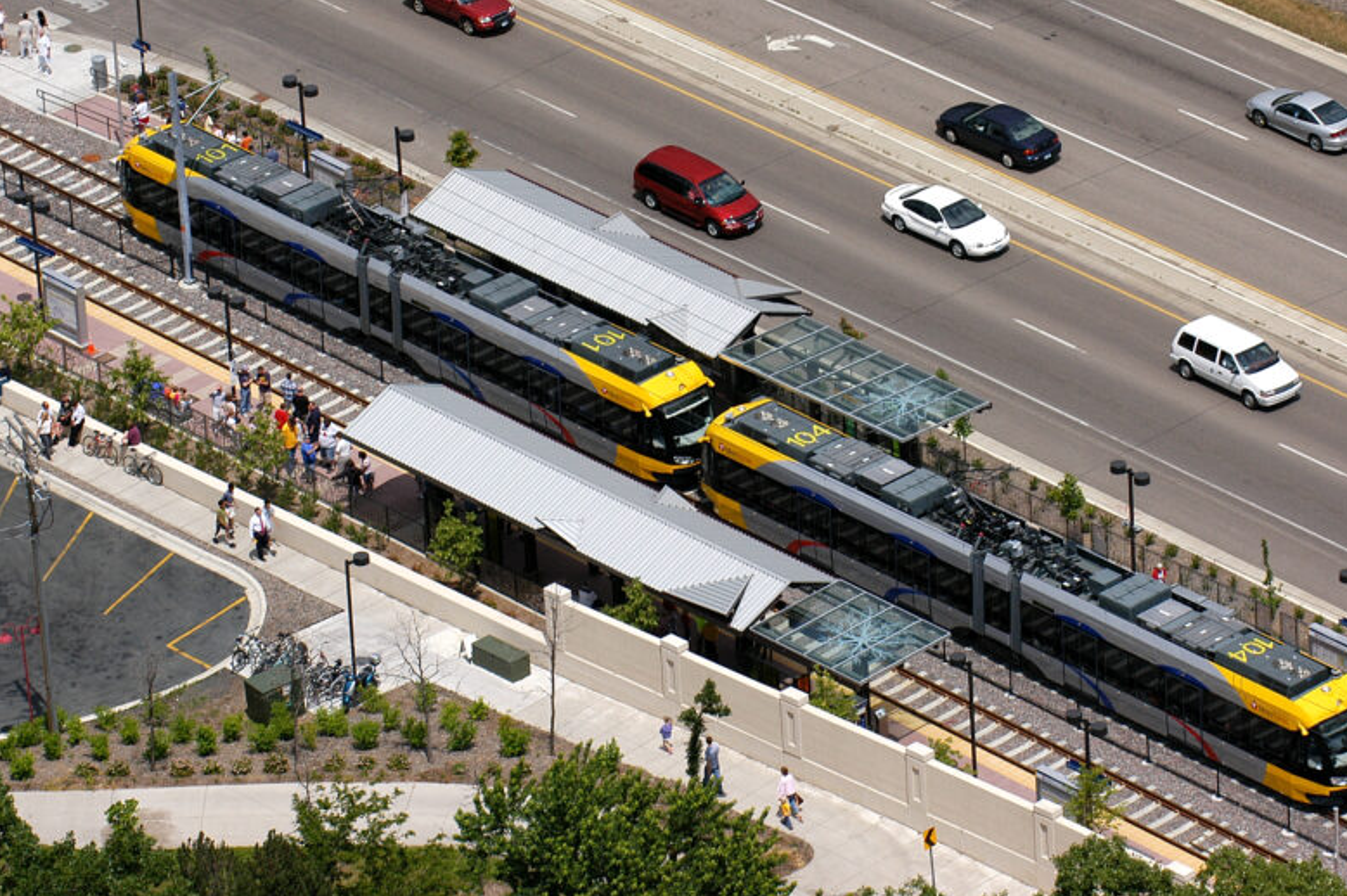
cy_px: 326
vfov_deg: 5.6
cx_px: 746
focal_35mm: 247
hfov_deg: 8.4
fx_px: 9225
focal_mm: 125
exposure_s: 1/1000
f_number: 8
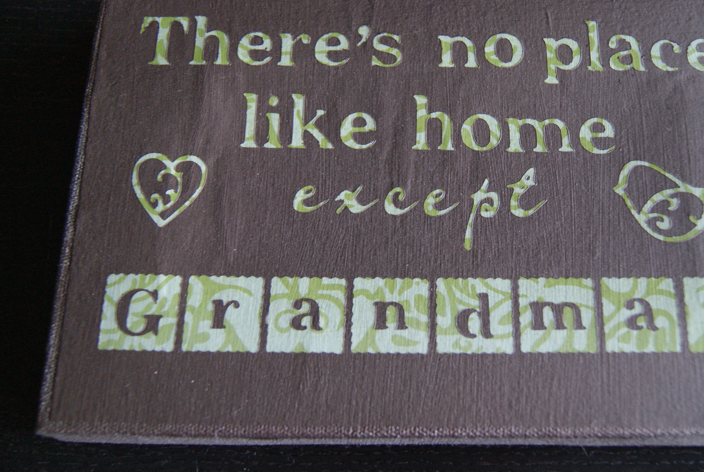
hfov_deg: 44.3
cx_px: 416
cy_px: 223
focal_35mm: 44
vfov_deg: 30.6
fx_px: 862
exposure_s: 1/8
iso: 400
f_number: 4
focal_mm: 24
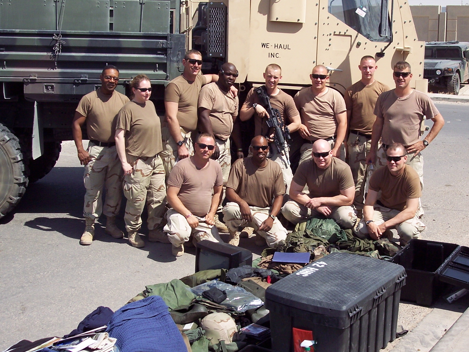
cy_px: 138
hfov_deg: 36.8
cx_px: 252
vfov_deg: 28.0
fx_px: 705
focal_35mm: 52
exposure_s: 1/750
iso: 100
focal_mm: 8
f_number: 4
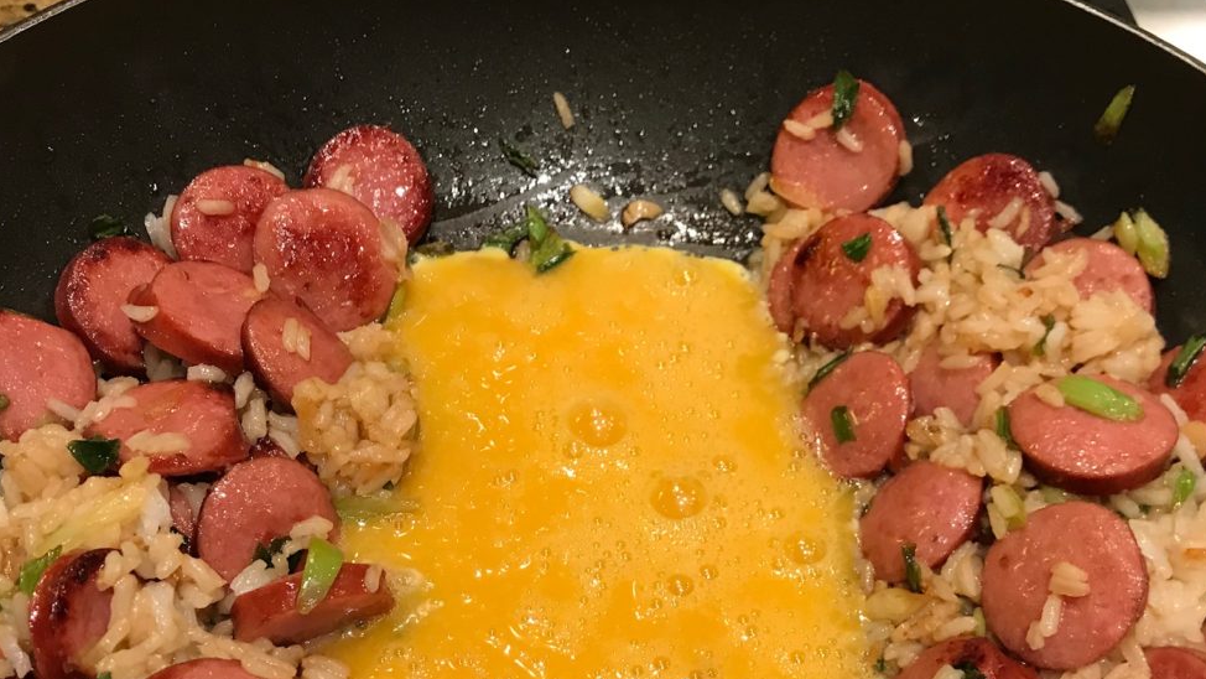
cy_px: 567
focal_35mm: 41
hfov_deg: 49.4
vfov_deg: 28.3
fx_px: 1311
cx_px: 603
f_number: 1.8
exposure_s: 1/30
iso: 40
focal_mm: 3.99
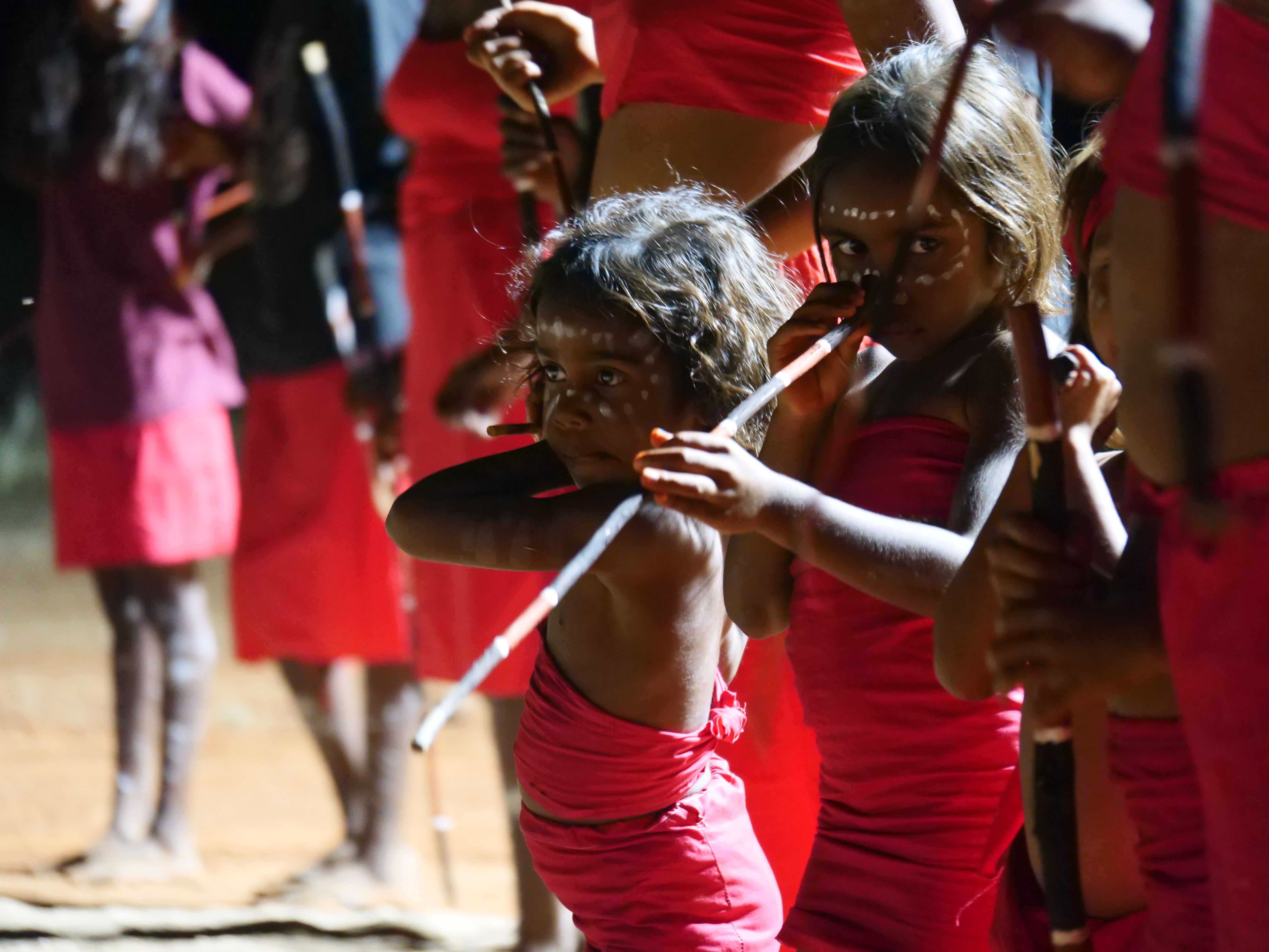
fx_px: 7332
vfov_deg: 7.4
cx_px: 634
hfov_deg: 9.9
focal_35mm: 200
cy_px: 476
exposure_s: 1/50
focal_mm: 100
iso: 3200
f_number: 2.8
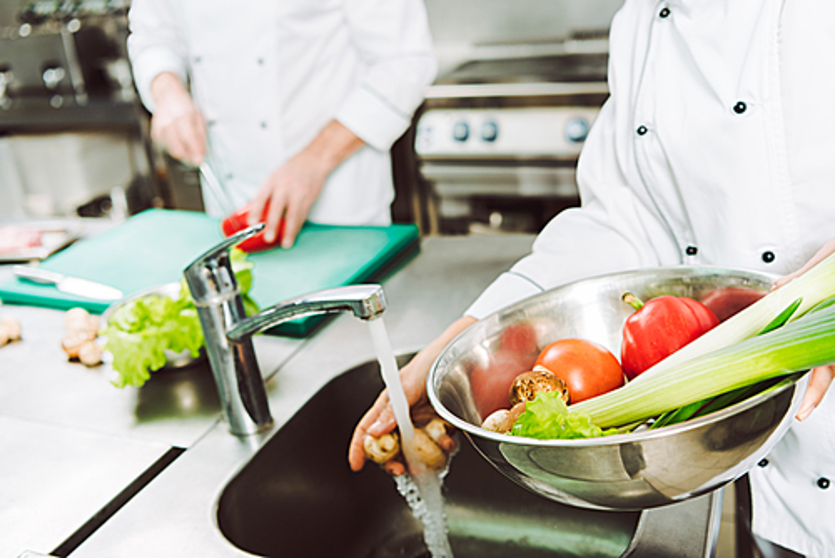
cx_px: 418
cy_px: 279
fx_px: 882
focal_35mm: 38
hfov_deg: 50.7
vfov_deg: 35.1
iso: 100
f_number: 3.5
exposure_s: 1/200
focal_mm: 38
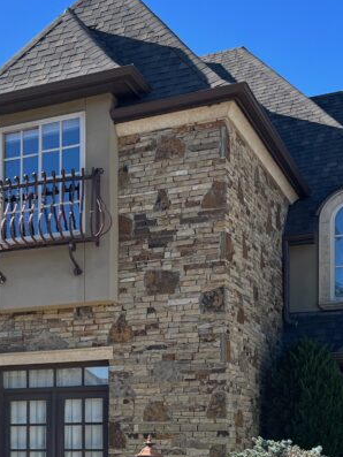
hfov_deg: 20.8
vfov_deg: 27.6
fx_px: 885
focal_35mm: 67
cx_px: -41
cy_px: 434
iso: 50
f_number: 1.6
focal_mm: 5.1
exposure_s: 1/1890
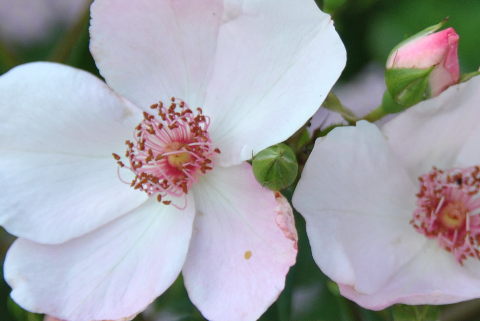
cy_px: 155
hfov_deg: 7.7
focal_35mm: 266
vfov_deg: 5.2
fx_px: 3556
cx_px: 473
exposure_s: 1/200
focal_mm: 65
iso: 200
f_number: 5
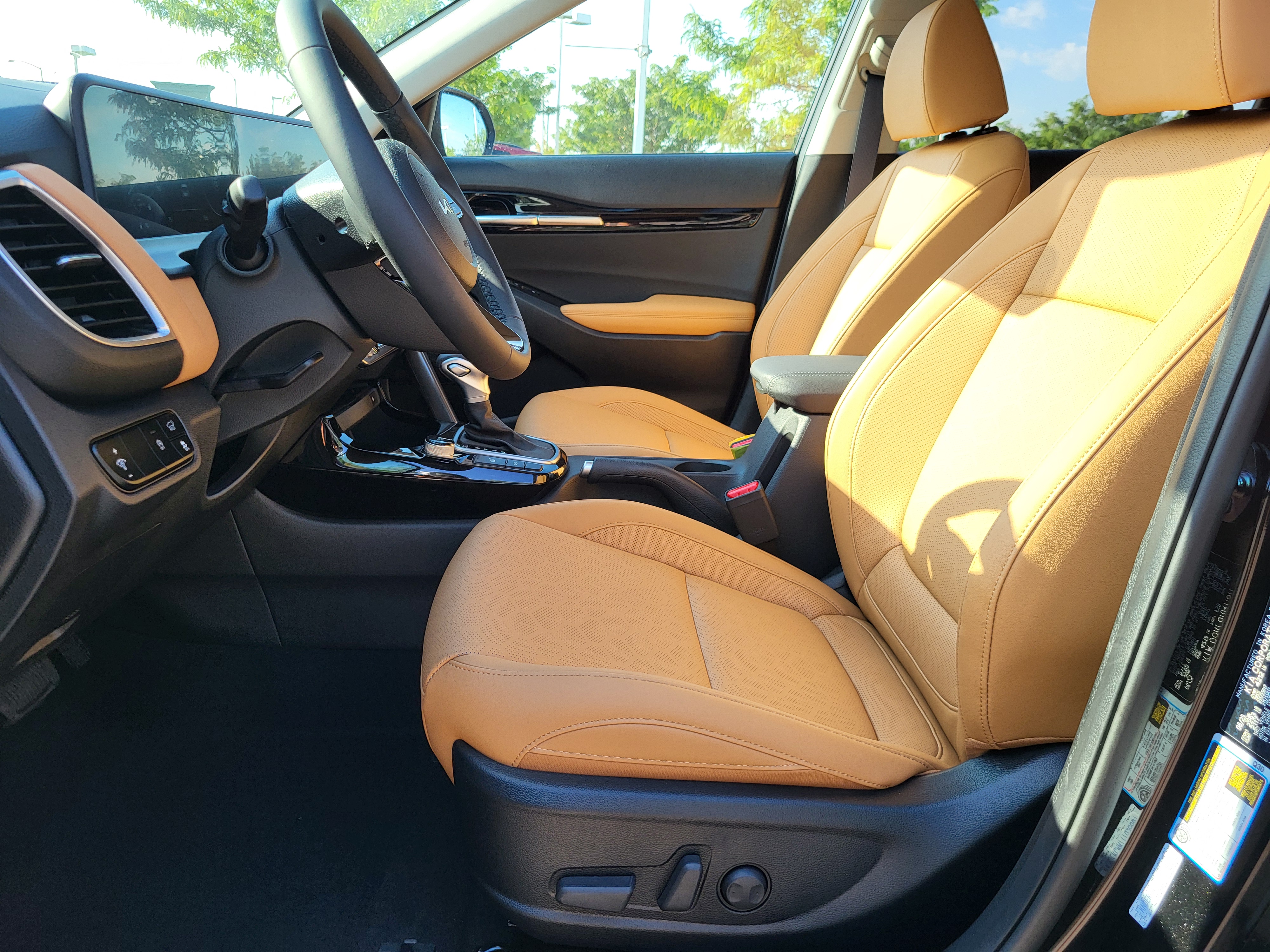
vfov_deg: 53.1
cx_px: 635
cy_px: 476
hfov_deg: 67.3
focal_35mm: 26
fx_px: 954
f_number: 1.8
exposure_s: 1/308
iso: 40
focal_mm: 5.4
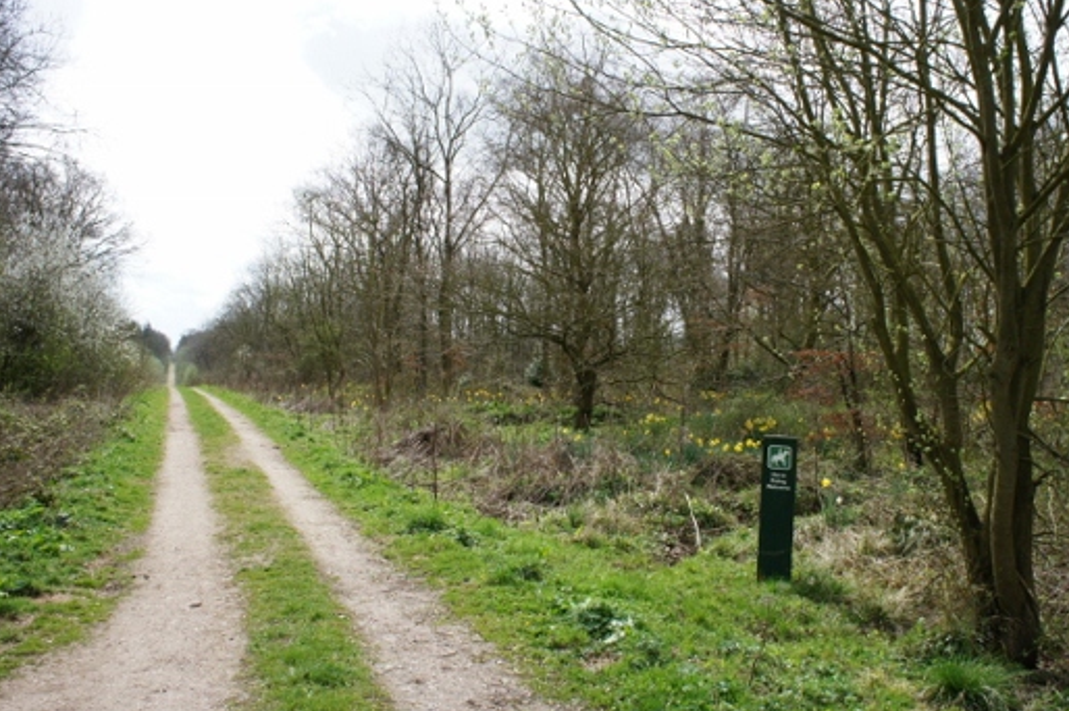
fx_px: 1009
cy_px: 322
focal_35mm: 34
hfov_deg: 55.7
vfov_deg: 38.8
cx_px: 596
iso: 200
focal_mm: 20
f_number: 11
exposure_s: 1/125
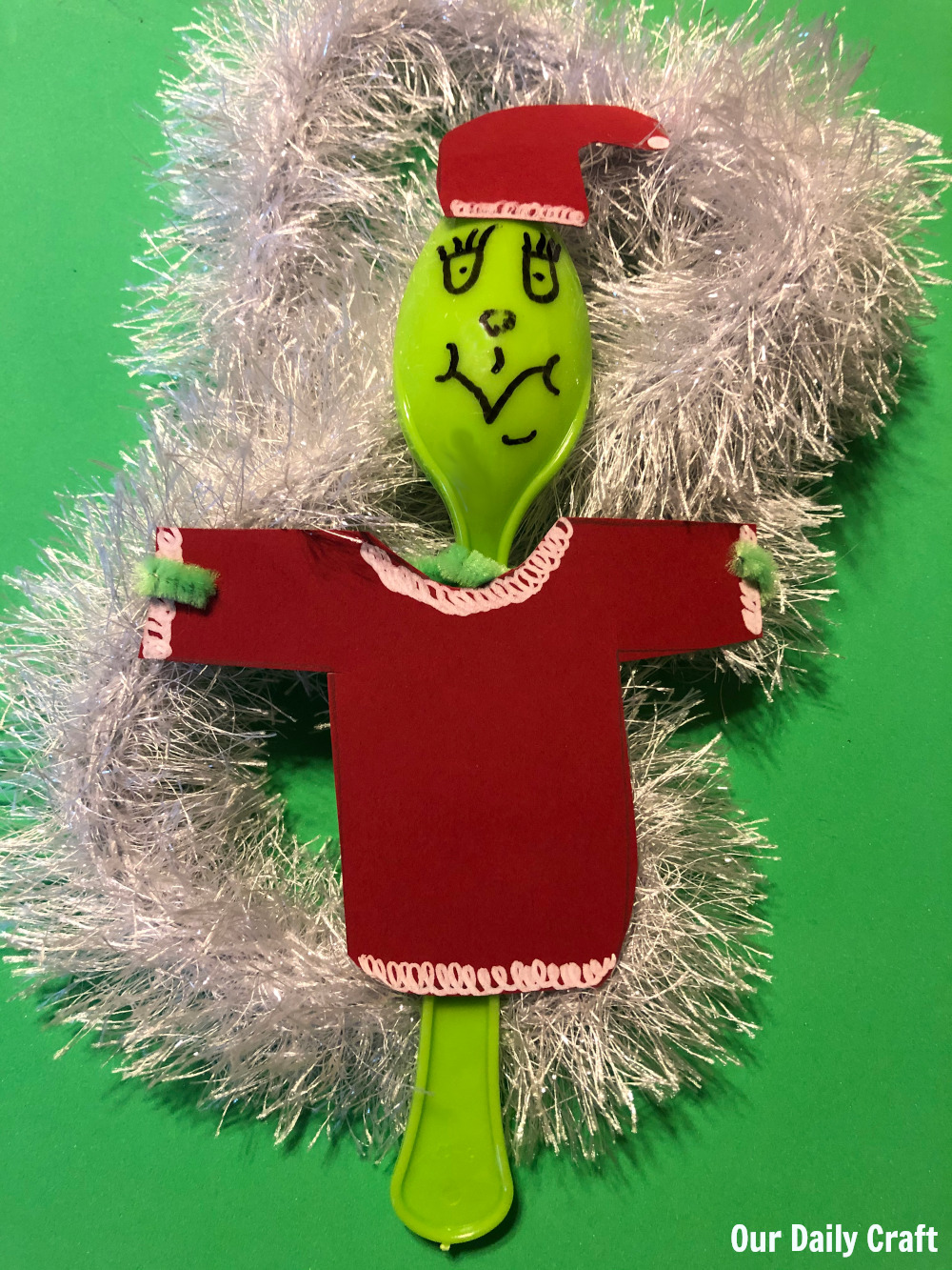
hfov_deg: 49.8
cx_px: 476
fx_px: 1027
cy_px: 635
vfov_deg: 63.4
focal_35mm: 28
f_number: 1.8
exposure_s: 1/12
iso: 100
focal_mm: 3.99
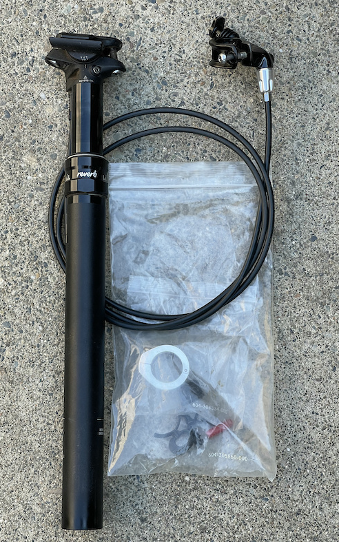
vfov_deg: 29.8
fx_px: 1020
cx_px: 147
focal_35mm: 69
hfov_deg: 18.9
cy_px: 275
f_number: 2.2
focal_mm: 7.5
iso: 25
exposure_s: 1/99
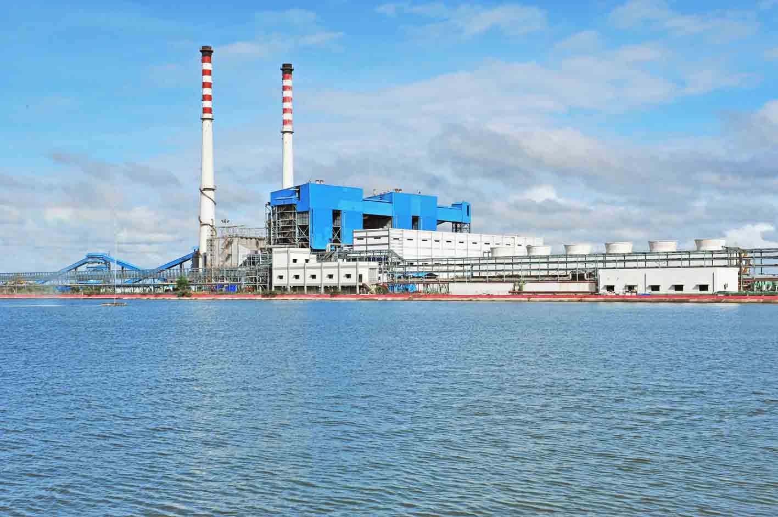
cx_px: 389
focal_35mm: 48
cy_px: 258
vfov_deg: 28.0
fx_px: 1037
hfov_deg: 41.1
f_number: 18
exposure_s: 1/250
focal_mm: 48
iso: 200
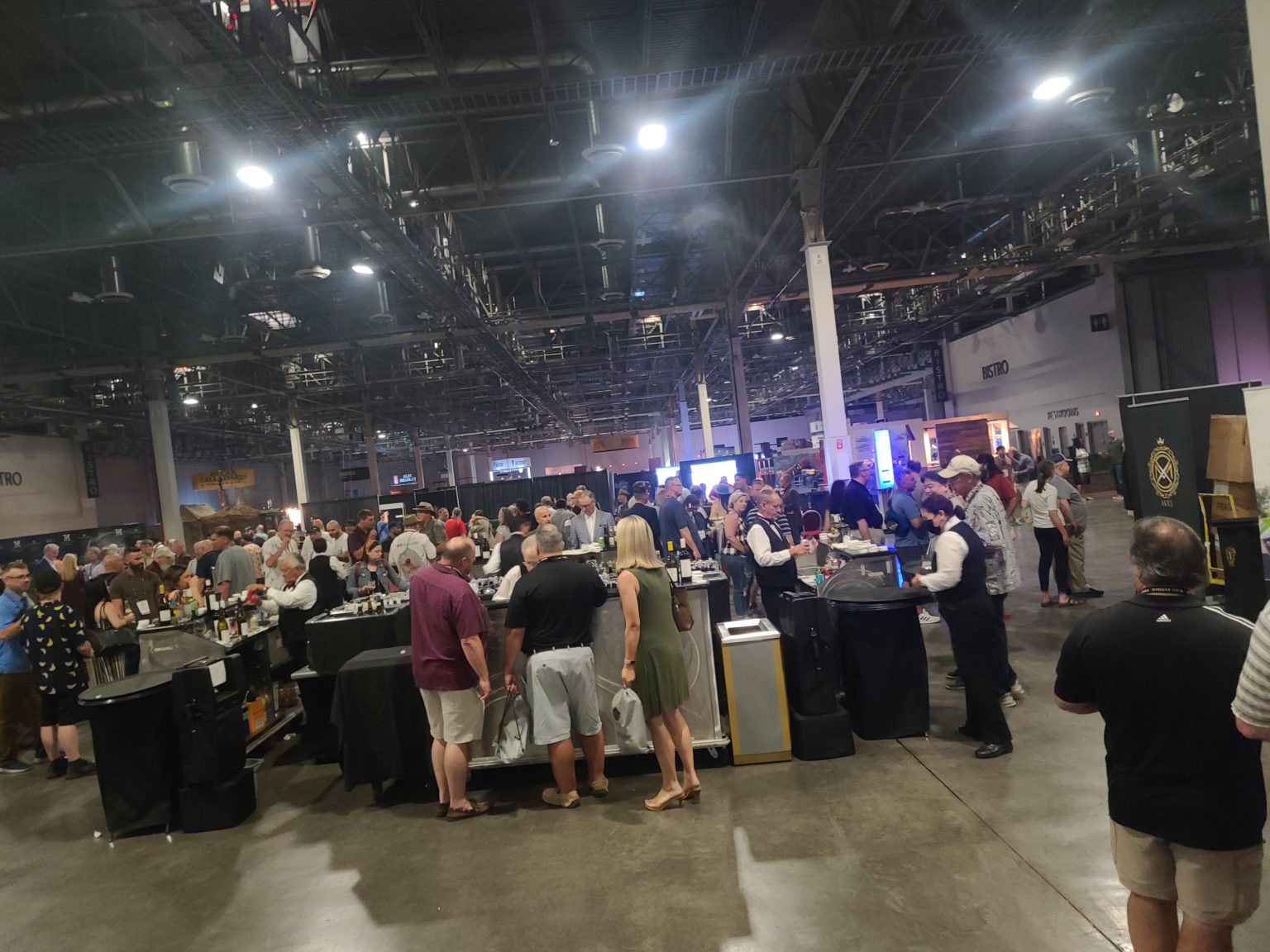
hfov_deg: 69.4
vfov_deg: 54.9
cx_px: 635
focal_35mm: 25
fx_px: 917
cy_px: 476
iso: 1000
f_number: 1.8
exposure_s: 1/24
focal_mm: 7
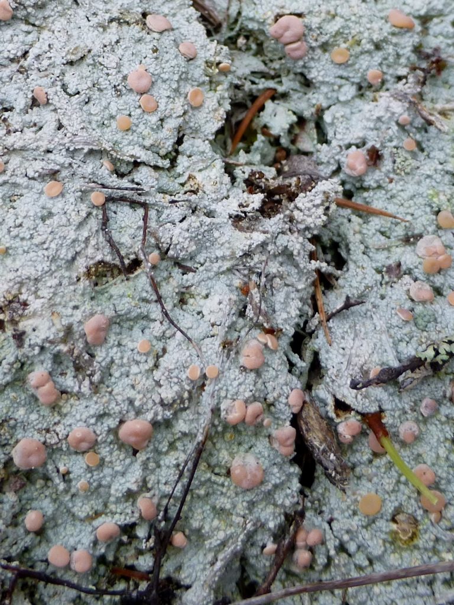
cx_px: 227
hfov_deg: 56.8
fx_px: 420
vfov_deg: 71.6
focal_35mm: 24
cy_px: 302
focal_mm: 4.3
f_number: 3.3
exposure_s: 1/100
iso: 100
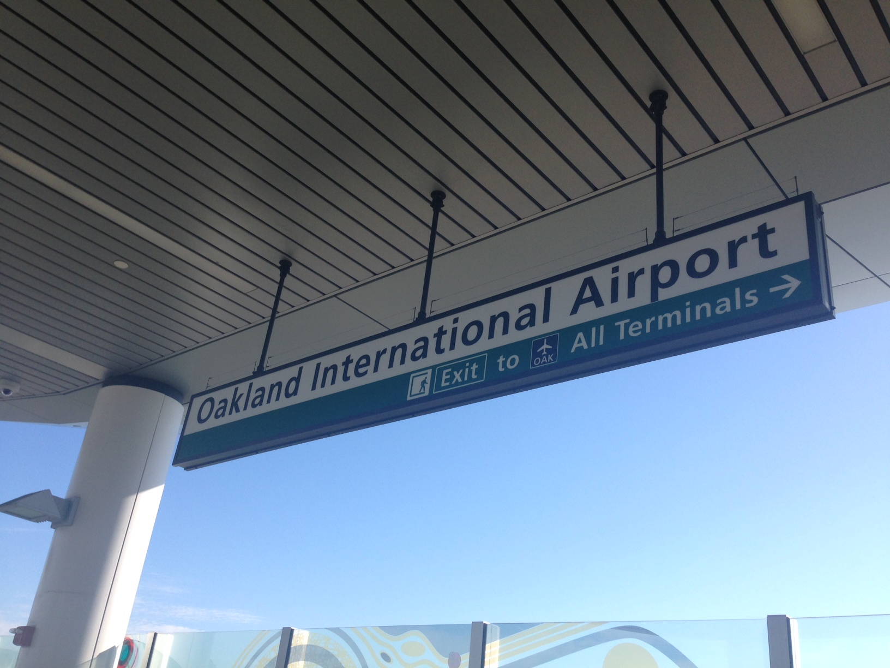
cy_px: 334
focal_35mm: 33
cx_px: 445
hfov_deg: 55.4
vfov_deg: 42.9
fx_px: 848
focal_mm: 4.12
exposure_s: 1/935
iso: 50
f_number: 2.4
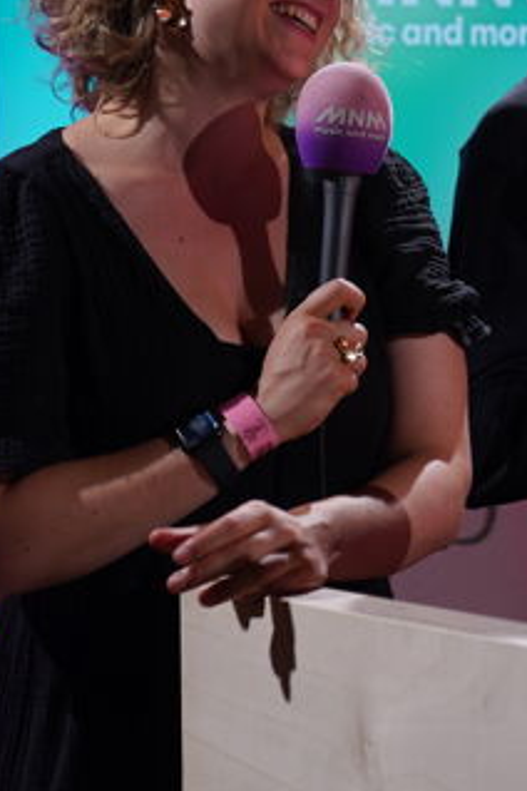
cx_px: 447
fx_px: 3777
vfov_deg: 11.9
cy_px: 177
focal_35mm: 172
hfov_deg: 8.0
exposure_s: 1/100
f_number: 2.8
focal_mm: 57
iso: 200
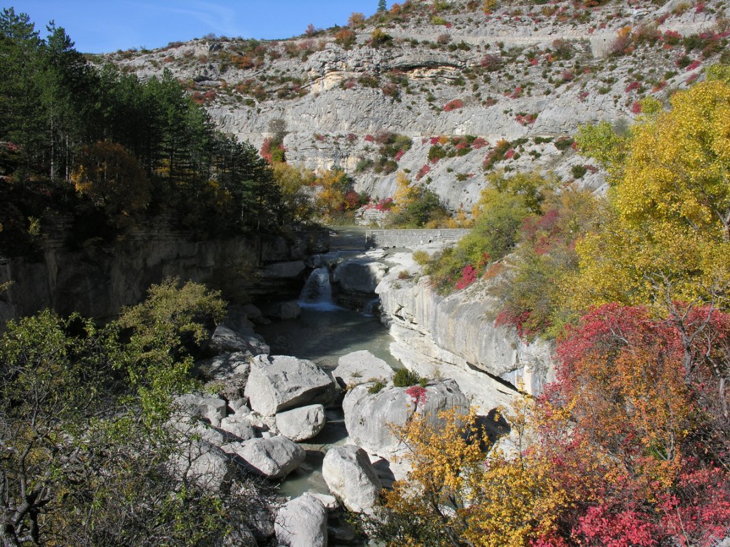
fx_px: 738
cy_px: 274
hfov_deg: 52.6
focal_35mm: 35
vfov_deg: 40.7
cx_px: 365
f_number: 6.3
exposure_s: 1/212
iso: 50
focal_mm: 8.9
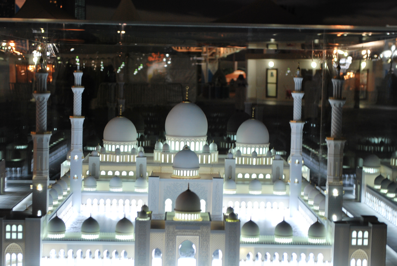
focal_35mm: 72
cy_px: 133
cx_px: 198
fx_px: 795
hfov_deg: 28.0
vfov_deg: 19.0
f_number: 5.6
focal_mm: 48
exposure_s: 1/6
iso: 400
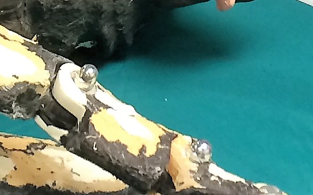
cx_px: -74
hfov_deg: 11.5
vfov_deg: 6.9
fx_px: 1526
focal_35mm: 179
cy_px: -282
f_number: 2.2
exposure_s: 1/33
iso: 100
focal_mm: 4.15
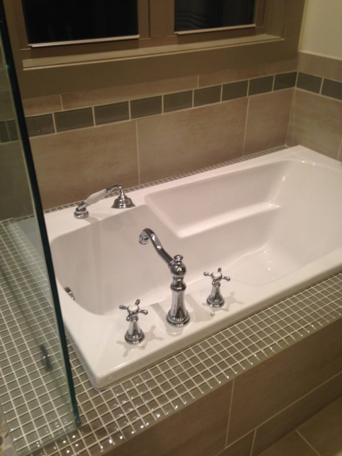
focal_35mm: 33
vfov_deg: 55.4
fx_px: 435
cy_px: 228
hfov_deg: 42.9
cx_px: 171
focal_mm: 4.12
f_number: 2.4
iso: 80
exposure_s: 1/20
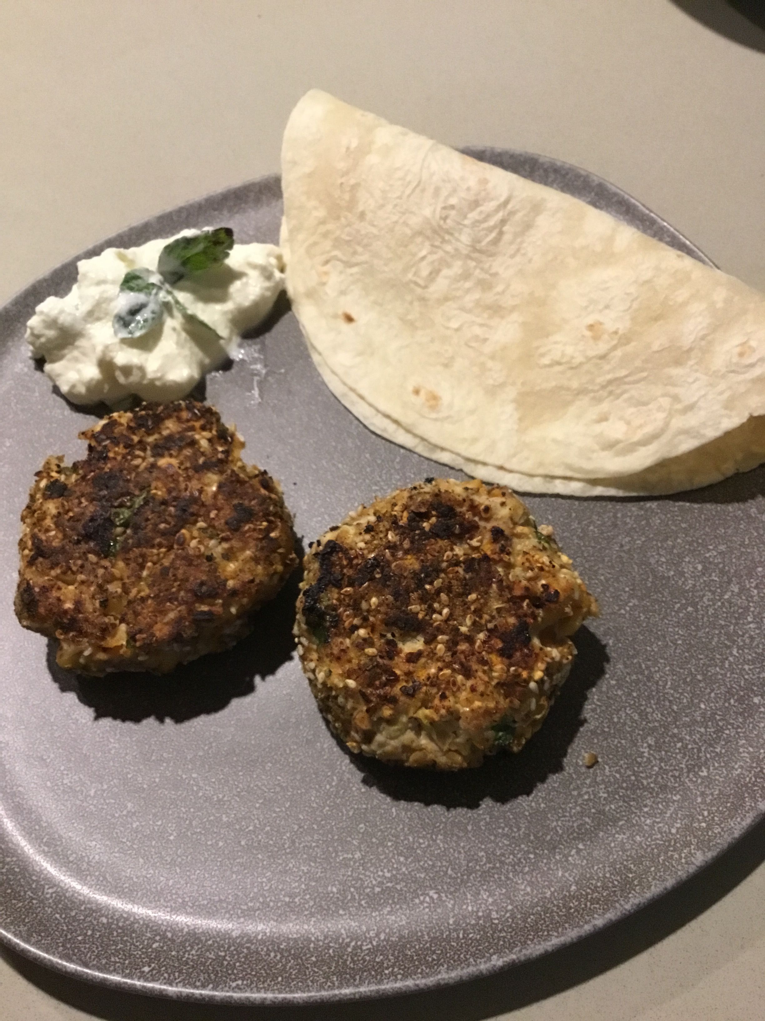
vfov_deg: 58.4
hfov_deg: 45.4
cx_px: 382
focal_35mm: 31
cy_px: 510
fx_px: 913
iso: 250
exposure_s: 1/25
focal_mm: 3.3
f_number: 2.4
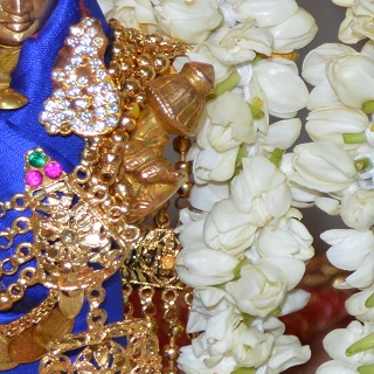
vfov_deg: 6.1
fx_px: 3484
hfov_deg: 5.9
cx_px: 842
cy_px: -51
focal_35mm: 285
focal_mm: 34
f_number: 5
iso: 400
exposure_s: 1/60
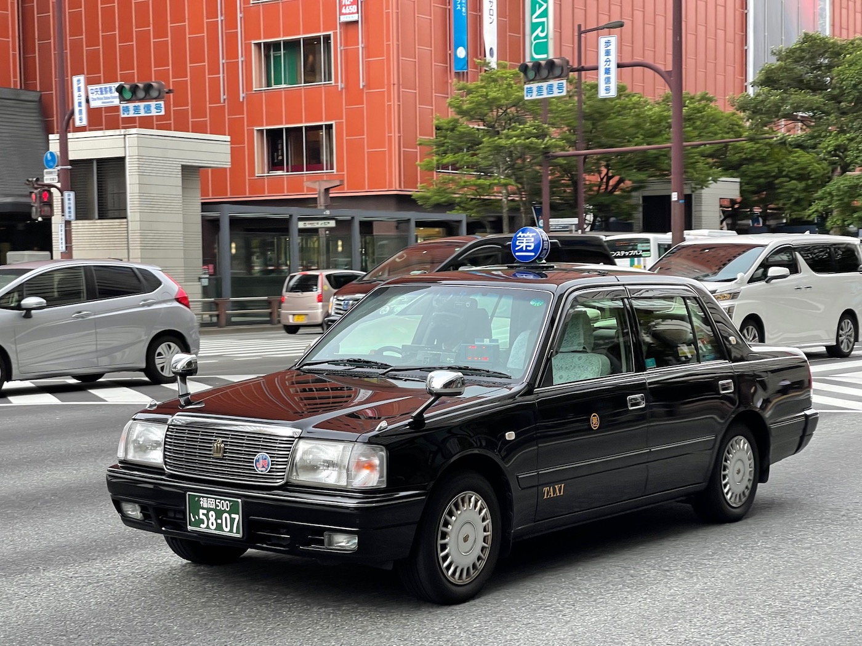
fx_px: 1594
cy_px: 323
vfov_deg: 22.9
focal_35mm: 64
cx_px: 431
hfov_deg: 30.3
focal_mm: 7.5
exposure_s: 1/122
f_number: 2.2
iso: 25
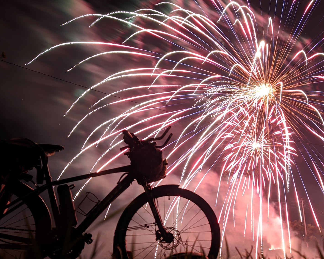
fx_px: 345
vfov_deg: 40.9
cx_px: 214
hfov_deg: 49.5
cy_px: 158
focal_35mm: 36
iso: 168
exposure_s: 11.9
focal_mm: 4.75
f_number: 1.65
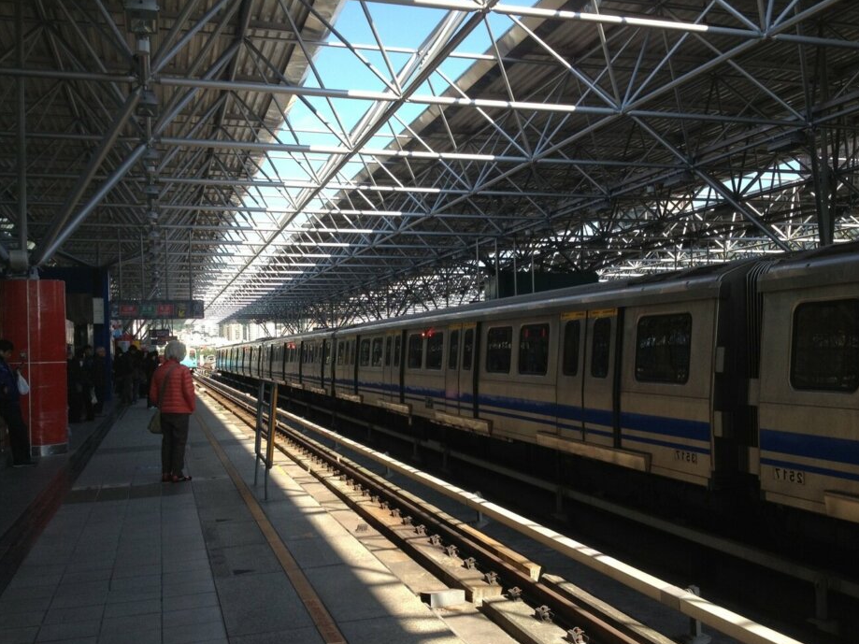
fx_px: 968
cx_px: 446
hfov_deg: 47.9
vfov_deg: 36.8
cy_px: 356
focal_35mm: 39
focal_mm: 4.28
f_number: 2.4
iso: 50
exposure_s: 1/581
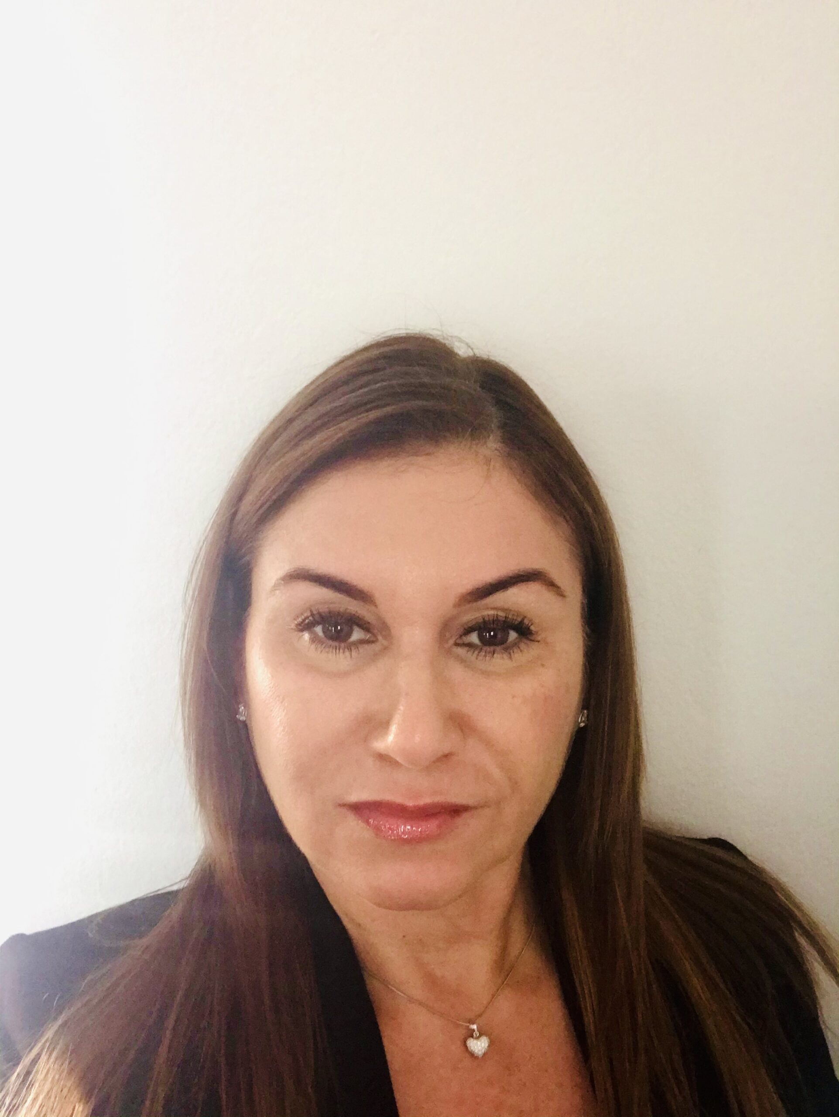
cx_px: 420
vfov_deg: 56.8
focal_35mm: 32
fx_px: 1033
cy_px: 558
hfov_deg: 44.2
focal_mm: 2.87
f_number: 2.2
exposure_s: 1/30
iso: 80
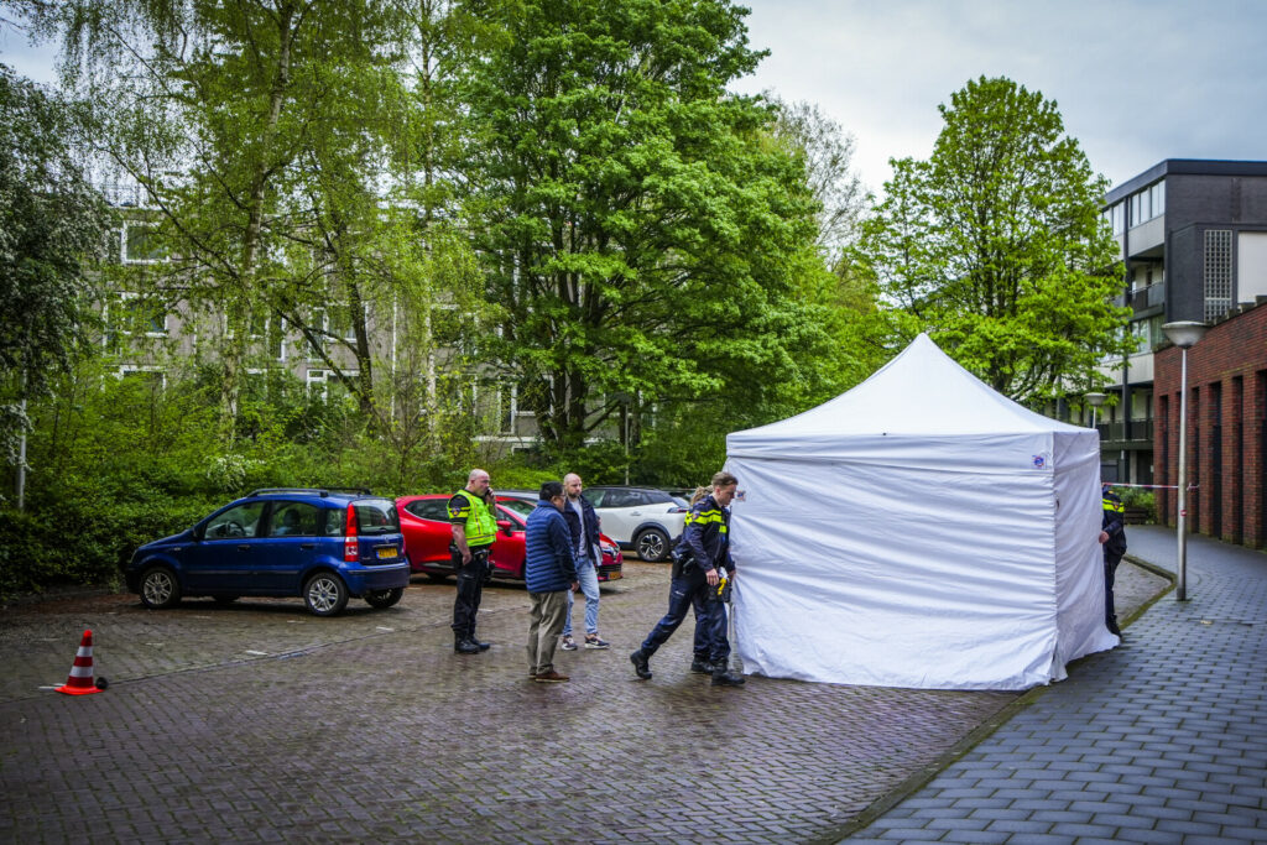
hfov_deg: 54.4
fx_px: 1232
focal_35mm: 35
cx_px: 634
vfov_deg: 37.9
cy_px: 422
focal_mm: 35
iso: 400
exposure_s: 1/160
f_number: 2.8
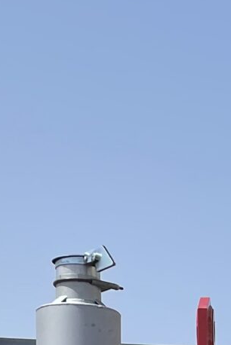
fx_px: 1451
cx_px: 430
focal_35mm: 151
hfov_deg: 8.7
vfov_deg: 12.0
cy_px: 703
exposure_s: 1/4292
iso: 32
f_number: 1.6
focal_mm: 4.2
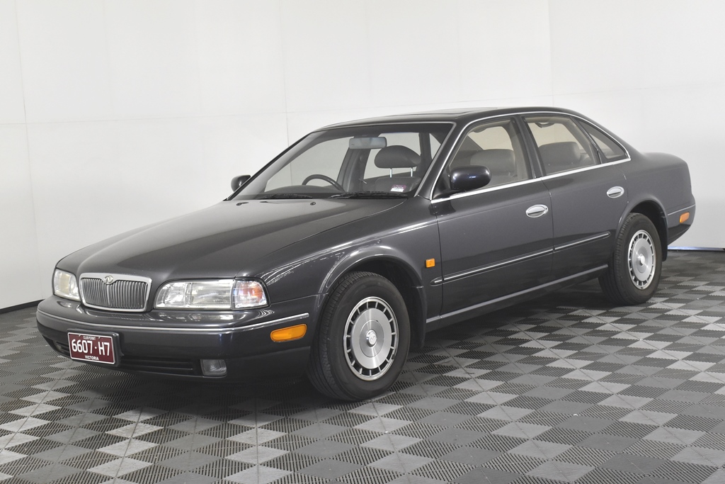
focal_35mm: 51
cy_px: 242
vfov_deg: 26.5
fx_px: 1027
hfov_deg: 38.9
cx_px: 362
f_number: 8
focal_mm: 34
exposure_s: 1/250
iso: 1600
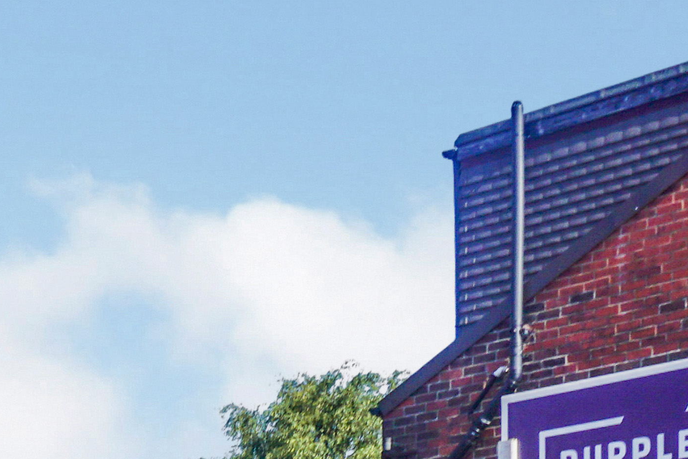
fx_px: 1968
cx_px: -309
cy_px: 796
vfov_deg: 12.3
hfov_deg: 17.9
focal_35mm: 103
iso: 100
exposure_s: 1/100
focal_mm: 16
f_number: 14
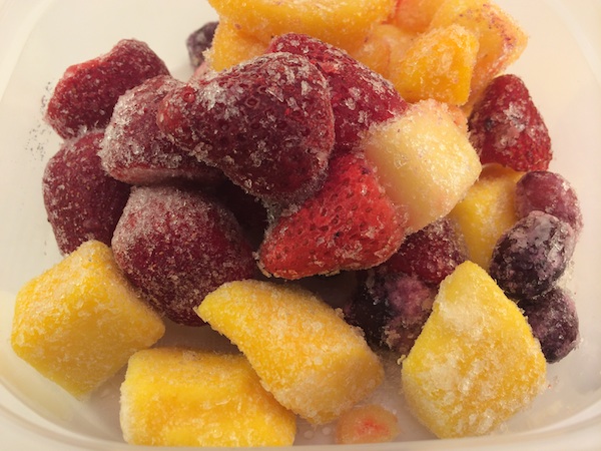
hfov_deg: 60.0
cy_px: 226
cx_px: 300
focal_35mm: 30
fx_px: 521
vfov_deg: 46.8
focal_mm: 4.12
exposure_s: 1/60
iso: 32
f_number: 2.2
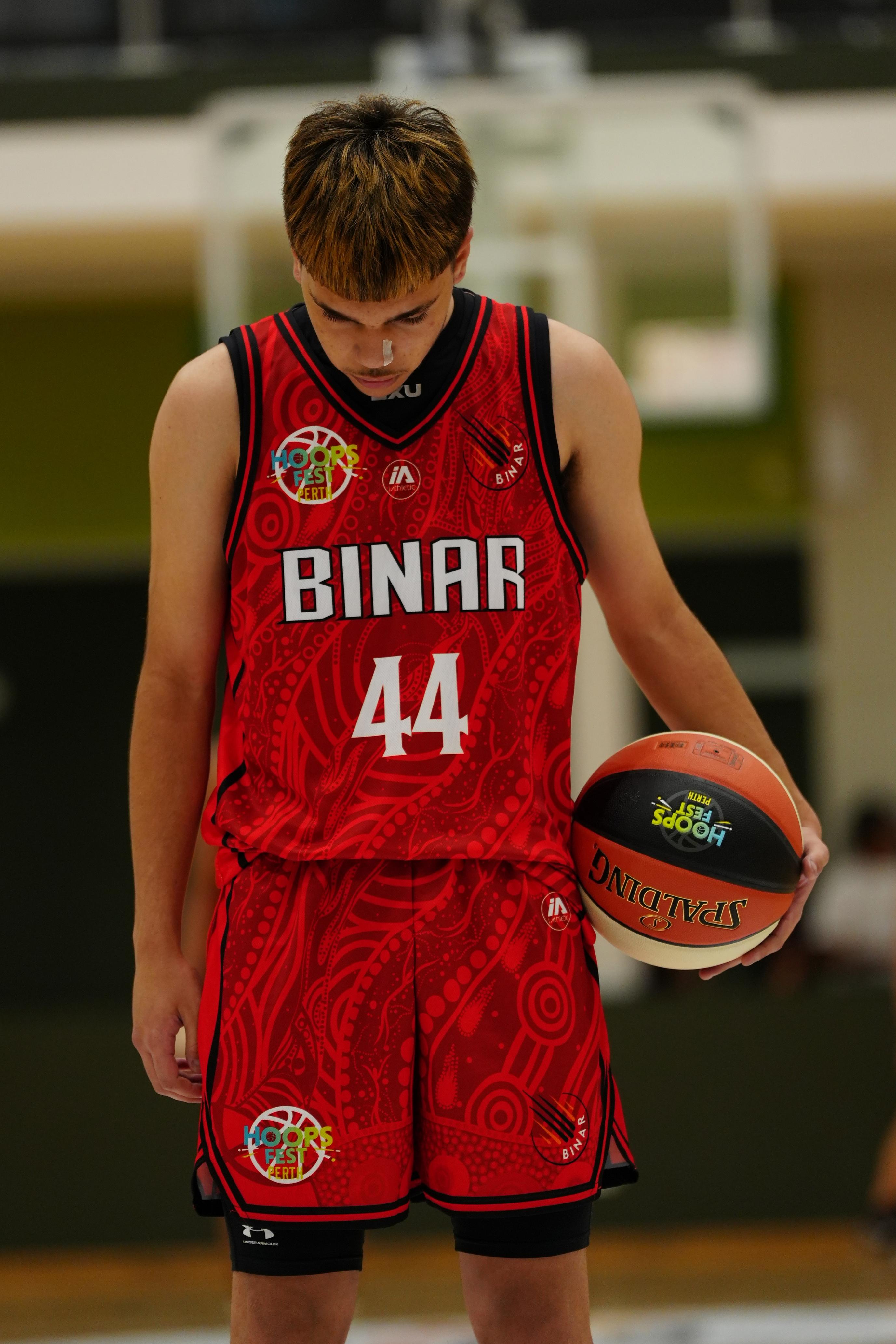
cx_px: 396
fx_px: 9033
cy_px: 635
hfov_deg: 5.7
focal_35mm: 242
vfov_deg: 8.5
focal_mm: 200
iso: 1600
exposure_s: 1/320
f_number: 2.8
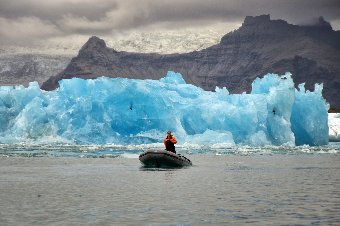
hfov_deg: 11.0
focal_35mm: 187
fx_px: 1766
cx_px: 170
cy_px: 113
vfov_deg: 7.3
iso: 100
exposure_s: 1/320
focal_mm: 125
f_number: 6.3
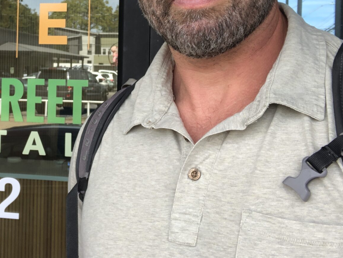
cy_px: 56
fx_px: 565
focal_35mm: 57
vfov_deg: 25.3
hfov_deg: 33.1
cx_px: 85
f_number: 2.2
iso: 20
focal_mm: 2.87
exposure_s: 1/120
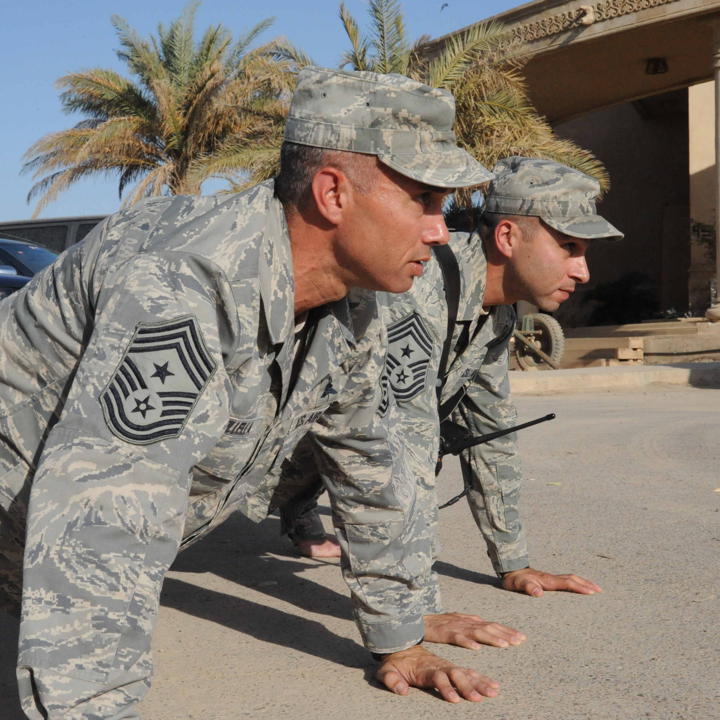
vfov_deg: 26.9
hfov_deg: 26.9
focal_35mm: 64
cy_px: 359
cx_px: 311
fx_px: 1506
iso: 4000
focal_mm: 50
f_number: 20
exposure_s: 1/1600
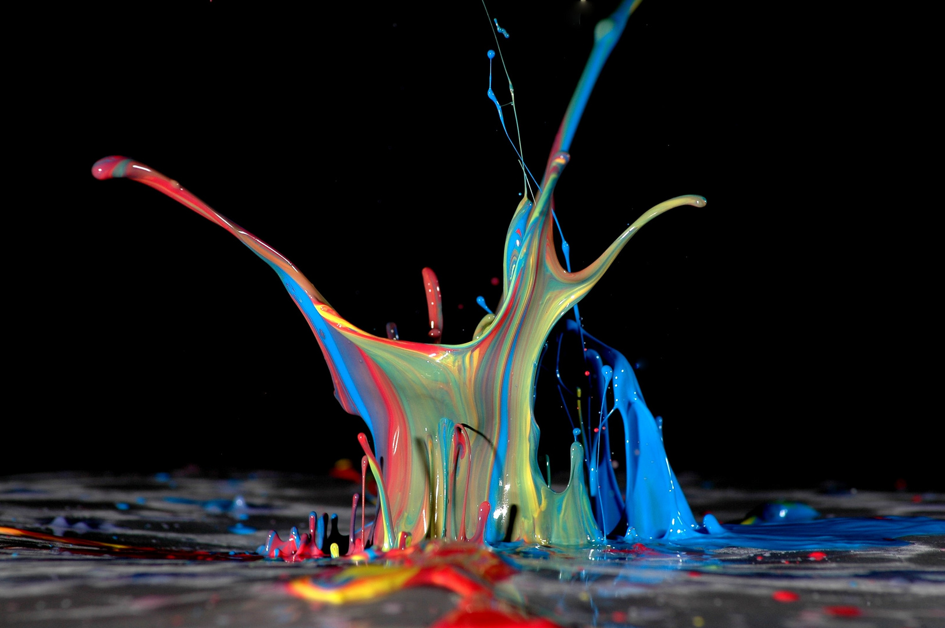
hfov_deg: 7.4
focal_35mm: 278
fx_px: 7278
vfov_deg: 4.9
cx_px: 472
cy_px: 314
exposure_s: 1/200
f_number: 16
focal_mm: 185
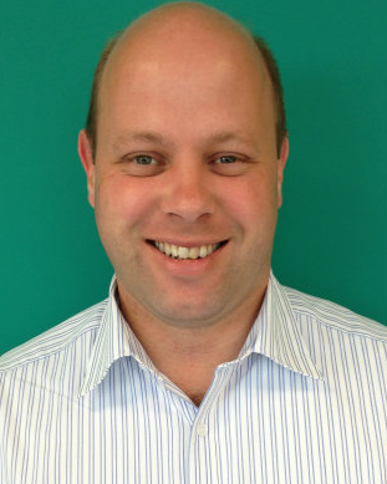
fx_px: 501
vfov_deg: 51.5
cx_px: 191
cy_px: 248
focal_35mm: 35
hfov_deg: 42.2
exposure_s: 1/60
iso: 50
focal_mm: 4.13
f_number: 2.4
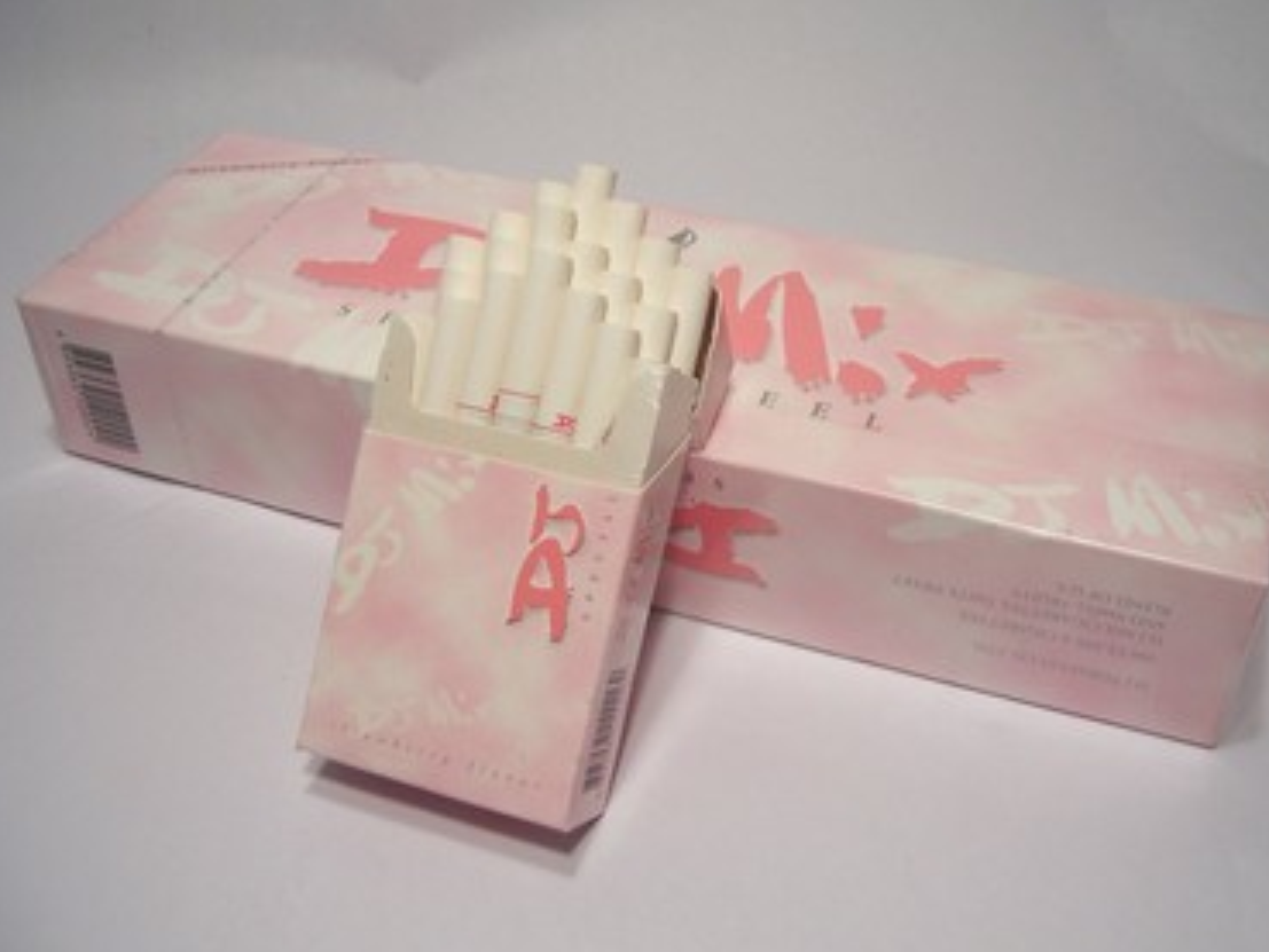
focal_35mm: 39
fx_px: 1430
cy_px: 457
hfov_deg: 47.8
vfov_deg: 36.8
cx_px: 667
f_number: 3
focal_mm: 6
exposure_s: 1/60
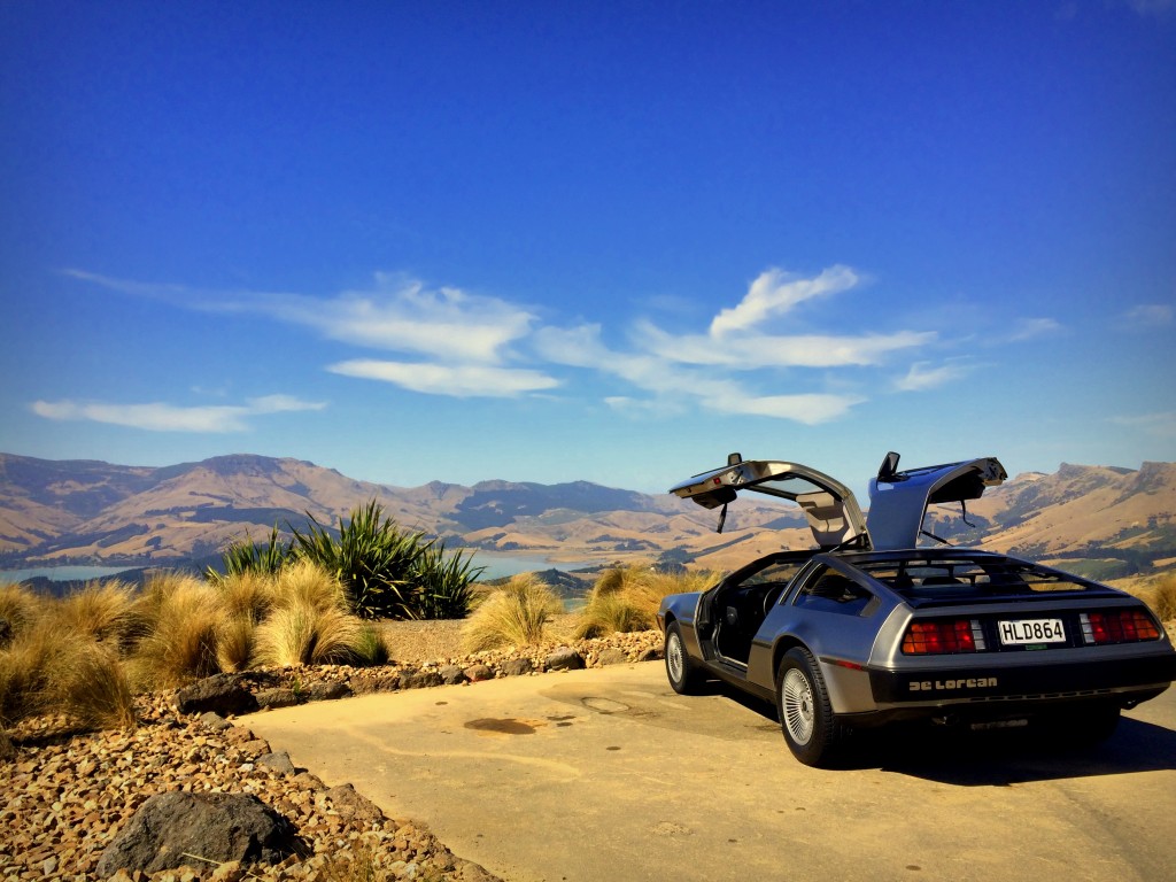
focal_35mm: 29
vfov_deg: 48.2
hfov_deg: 61.7
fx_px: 985
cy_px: 441
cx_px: 588
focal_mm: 4.15
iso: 32
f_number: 2.2
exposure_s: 1/1953
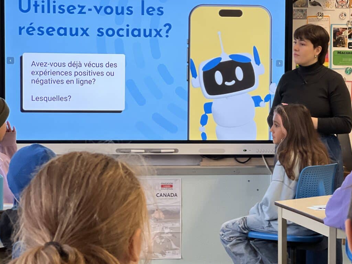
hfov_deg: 16.9
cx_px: 236
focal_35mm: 116
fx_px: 1180
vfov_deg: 12.8
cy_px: 140
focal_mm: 9
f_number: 2.8
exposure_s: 1/40
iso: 125
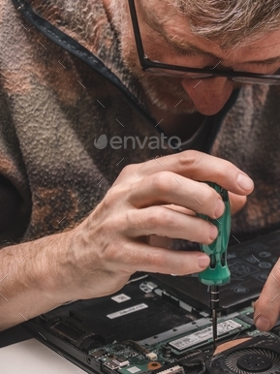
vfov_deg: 16.2
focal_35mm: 122
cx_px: 280
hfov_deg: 12.0
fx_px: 1317
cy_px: 187
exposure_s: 1/125
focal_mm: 55
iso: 400
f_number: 4
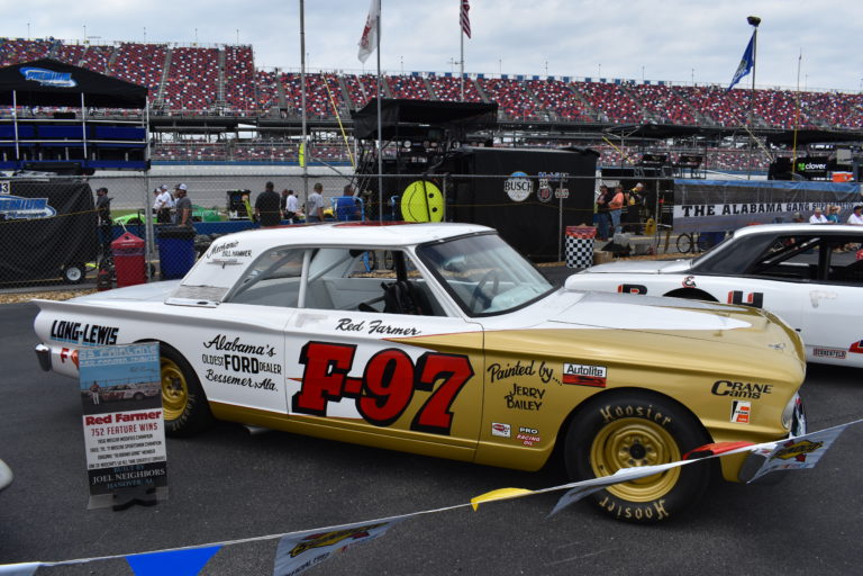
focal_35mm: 27
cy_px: 288
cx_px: 432
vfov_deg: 47.9
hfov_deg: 67.4
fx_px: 647
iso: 100
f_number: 9
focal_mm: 18
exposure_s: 1/320
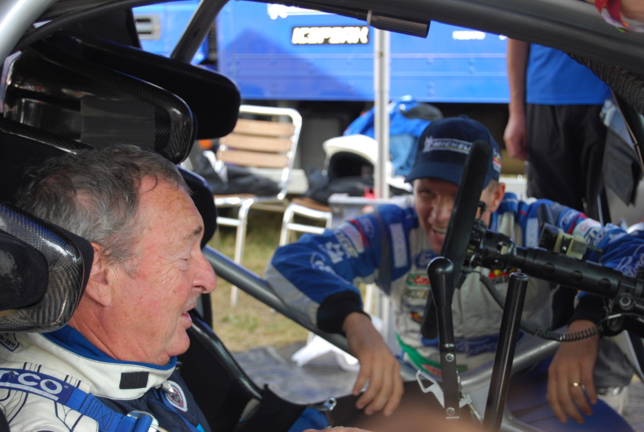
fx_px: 1344
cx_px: 322
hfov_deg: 26.9
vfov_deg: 18.3
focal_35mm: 75
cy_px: 216
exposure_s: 1/100
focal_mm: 50
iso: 200
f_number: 5.6
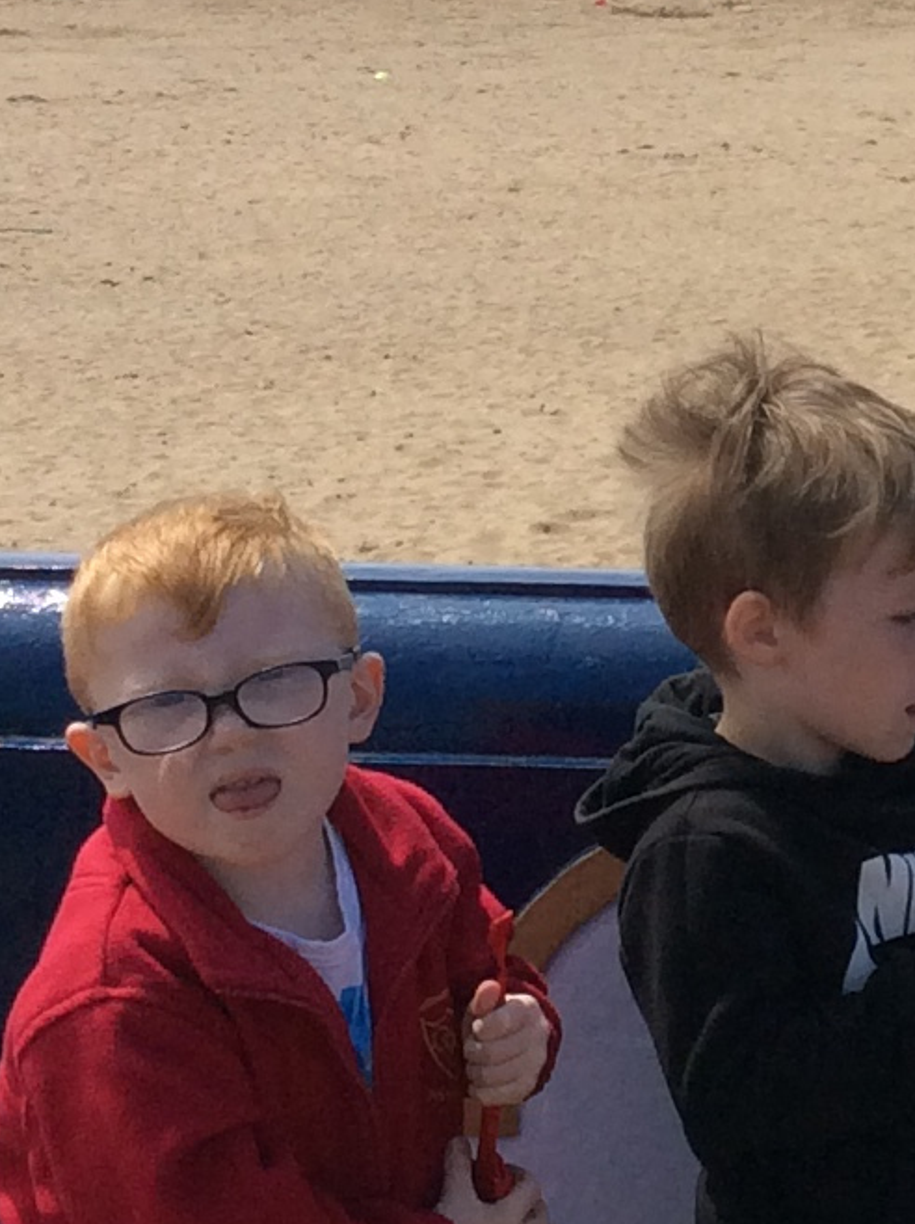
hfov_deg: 11.3
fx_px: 4449
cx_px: 1369
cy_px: 456
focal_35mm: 126
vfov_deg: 15.6
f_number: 2.4
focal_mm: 3.3
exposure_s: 1/2387
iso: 32
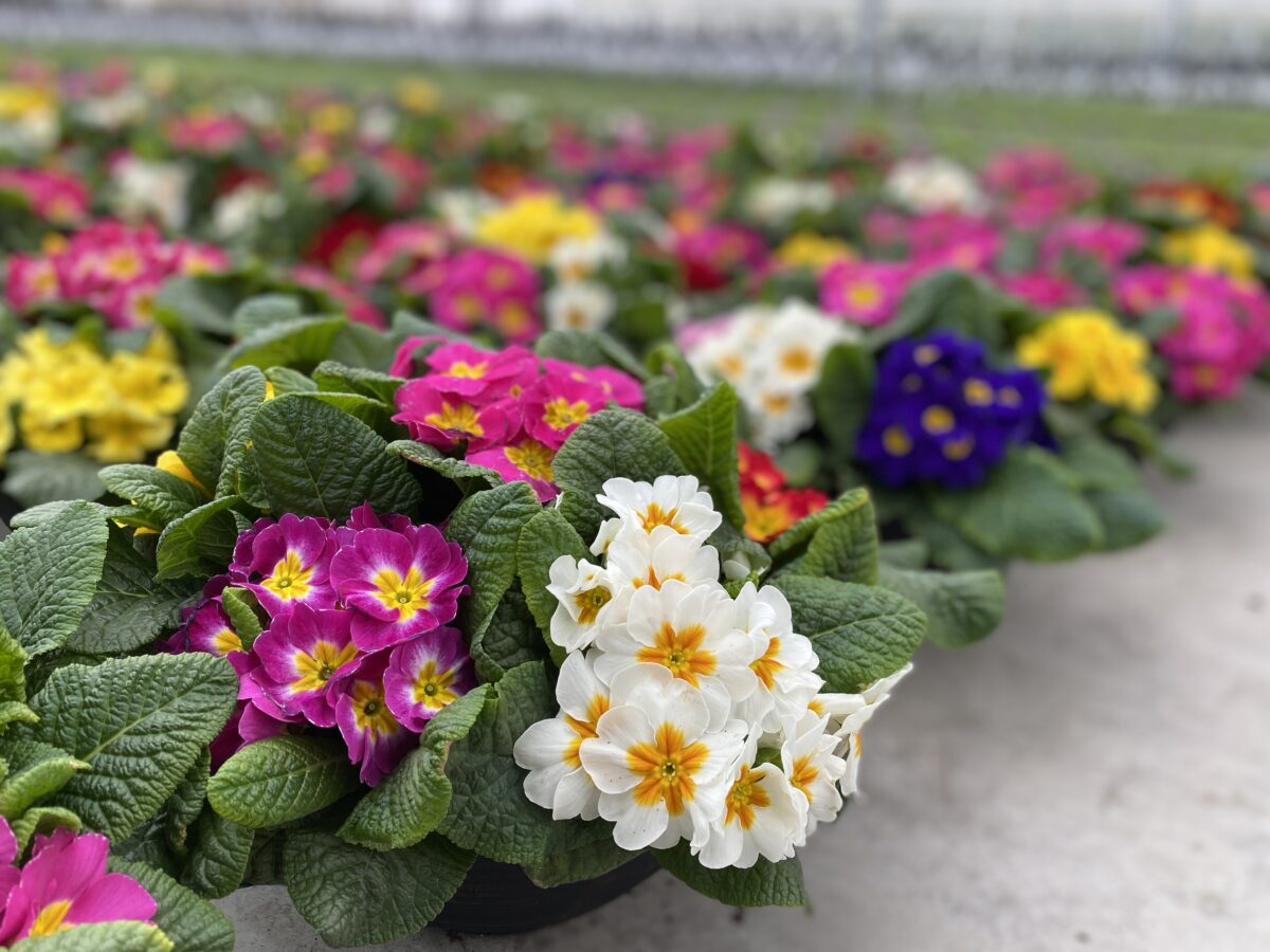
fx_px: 954
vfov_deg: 53.1
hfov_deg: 67.3
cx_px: 635
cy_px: 476
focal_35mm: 26
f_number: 1.8
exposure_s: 1/221
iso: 32
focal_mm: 4.25
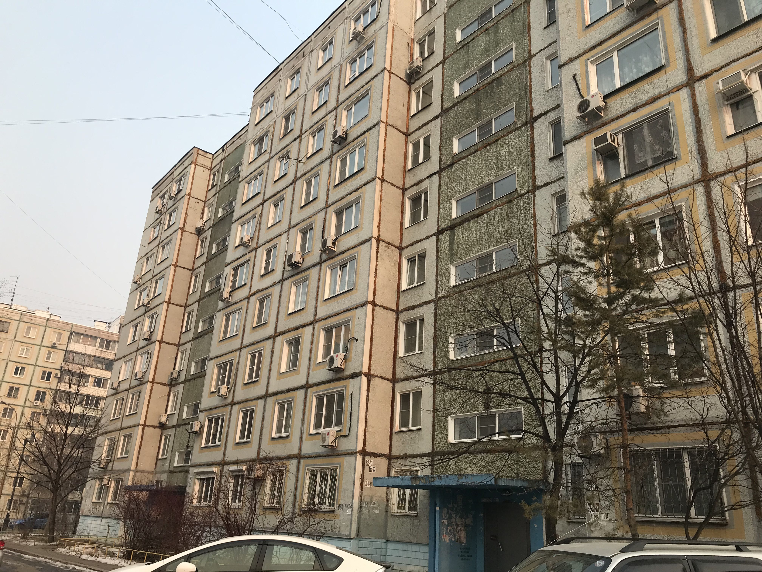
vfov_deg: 49.7
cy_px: 286
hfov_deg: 63.4
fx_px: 616
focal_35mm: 28
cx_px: 381
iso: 20
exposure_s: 1/818
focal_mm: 3.99
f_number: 1.8
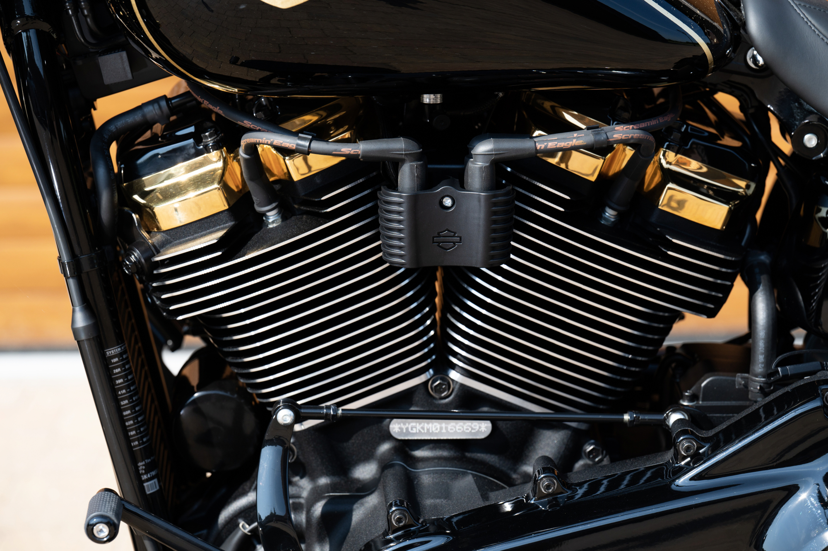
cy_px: 276
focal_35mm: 125
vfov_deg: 11.0
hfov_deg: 16.4
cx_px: 414
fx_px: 2873
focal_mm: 125
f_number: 5
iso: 100
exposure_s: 1/1000
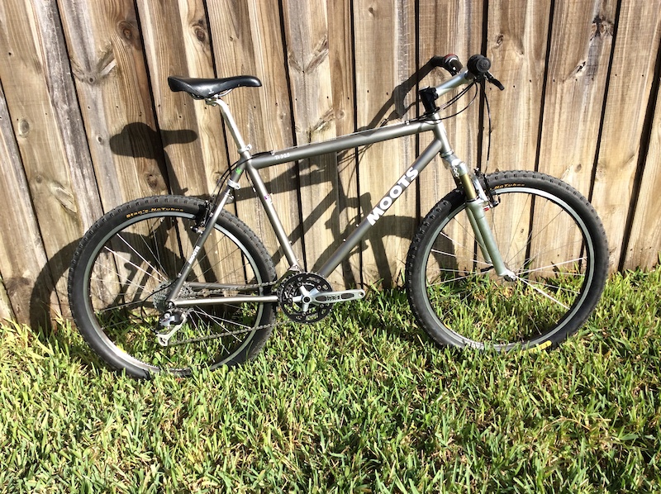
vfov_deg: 44.1
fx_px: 610
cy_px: 247
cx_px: 330
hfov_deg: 56.9
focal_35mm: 32
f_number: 2.4
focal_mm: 3.3
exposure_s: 1/1040
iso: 32
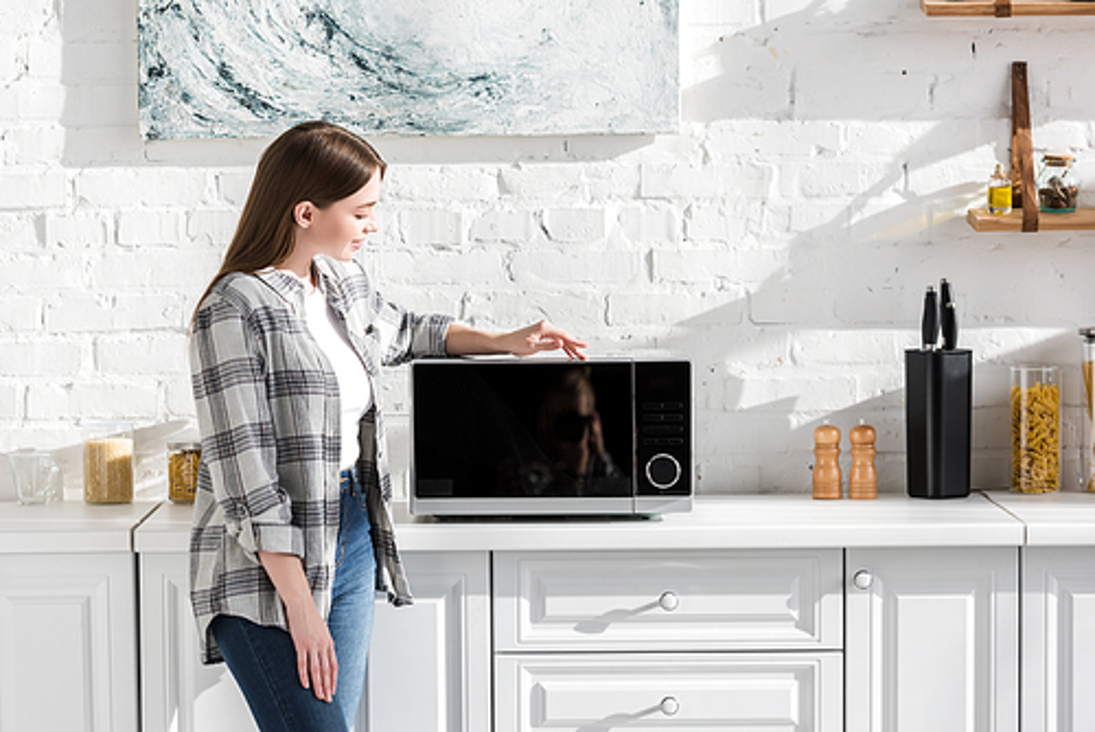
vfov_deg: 11.8
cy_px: 366
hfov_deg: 17.6
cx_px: 548
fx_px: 3530
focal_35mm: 116
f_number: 4
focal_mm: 116
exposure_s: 1/320
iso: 100
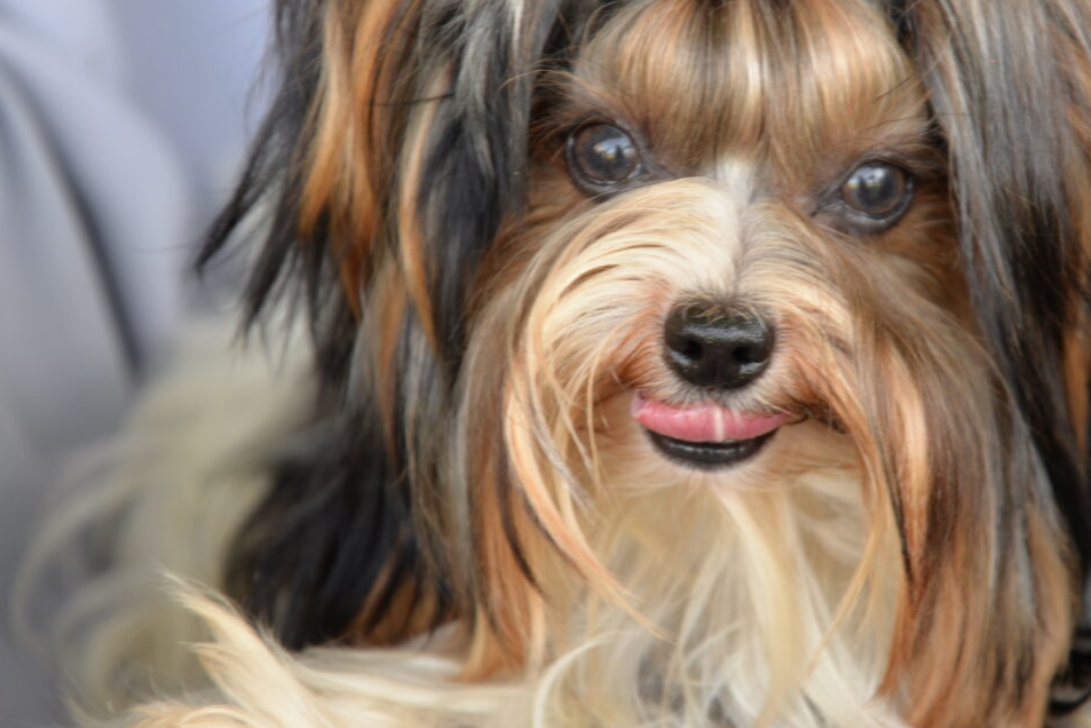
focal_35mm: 137
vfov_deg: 10.0
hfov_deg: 14.9
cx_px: 709
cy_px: 312
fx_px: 4153
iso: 400
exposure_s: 1/60
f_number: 4.5
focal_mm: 85
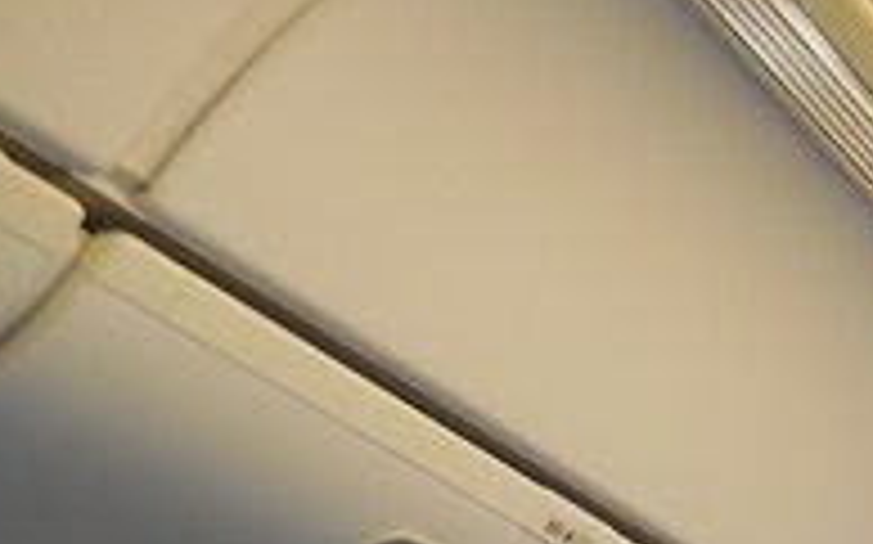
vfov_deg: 14.3
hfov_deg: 22.6
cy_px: 922
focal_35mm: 82
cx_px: 1134
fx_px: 1950
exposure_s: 1/30
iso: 220
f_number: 3.3
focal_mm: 4.5
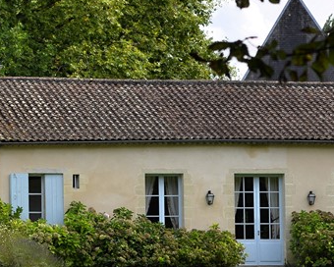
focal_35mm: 309
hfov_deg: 6.1
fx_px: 3054
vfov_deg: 5.0
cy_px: 59
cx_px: -266
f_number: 4
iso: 100
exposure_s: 1/500
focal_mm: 70
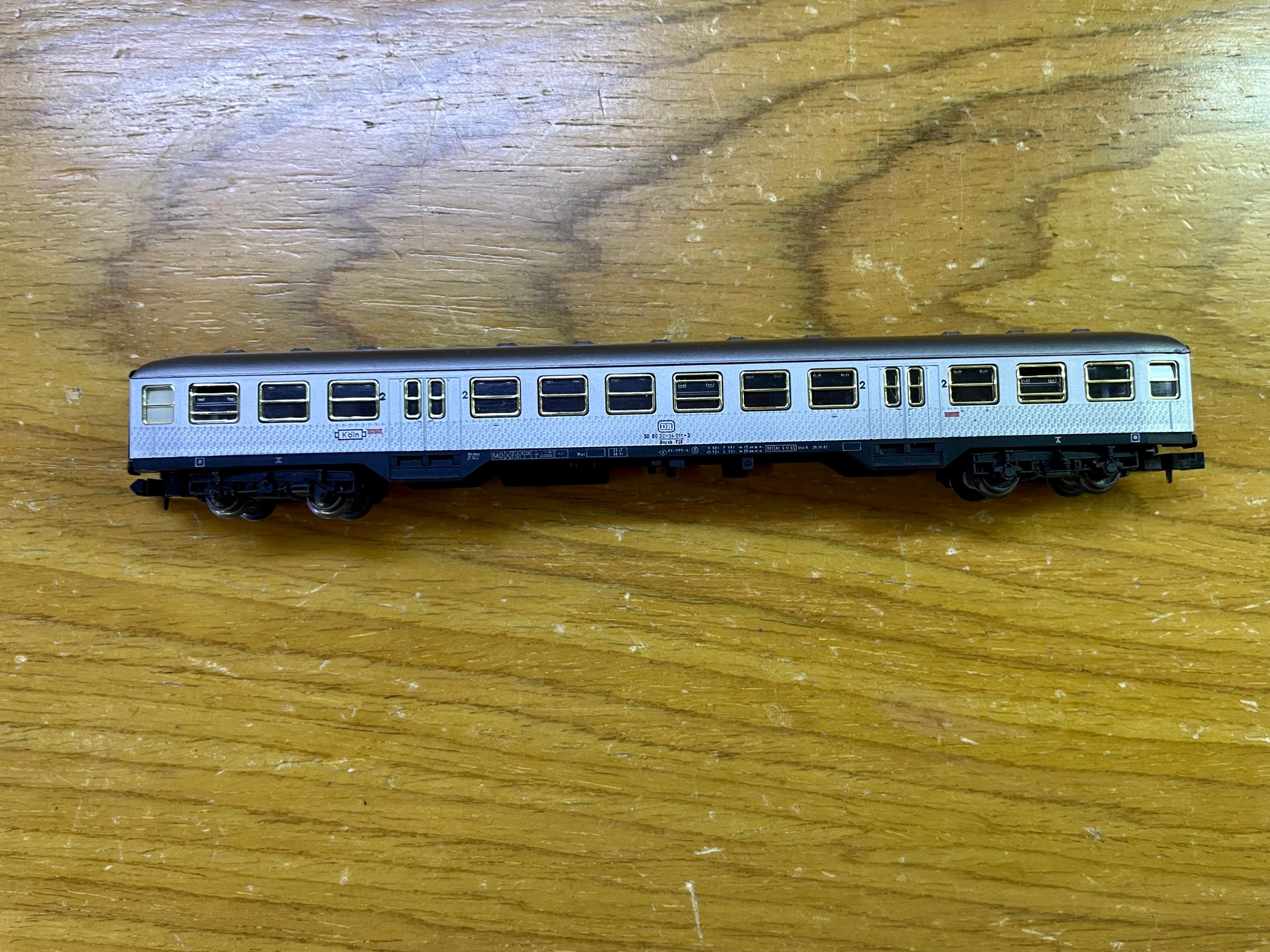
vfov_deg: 53.1
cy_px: 476
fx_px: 954
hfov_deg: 67.3
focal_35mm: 26
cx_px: 635
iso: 80
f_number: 1.6
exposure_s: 1/50
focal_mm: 4.2
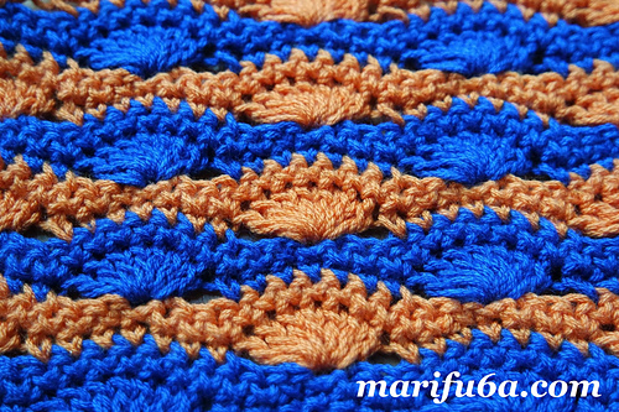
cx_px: 310
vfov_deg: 24.2
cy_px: 206
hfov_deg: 35.7
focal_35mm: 56
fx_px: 963
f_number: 5
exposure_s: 1/60
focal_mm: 37
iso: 1600
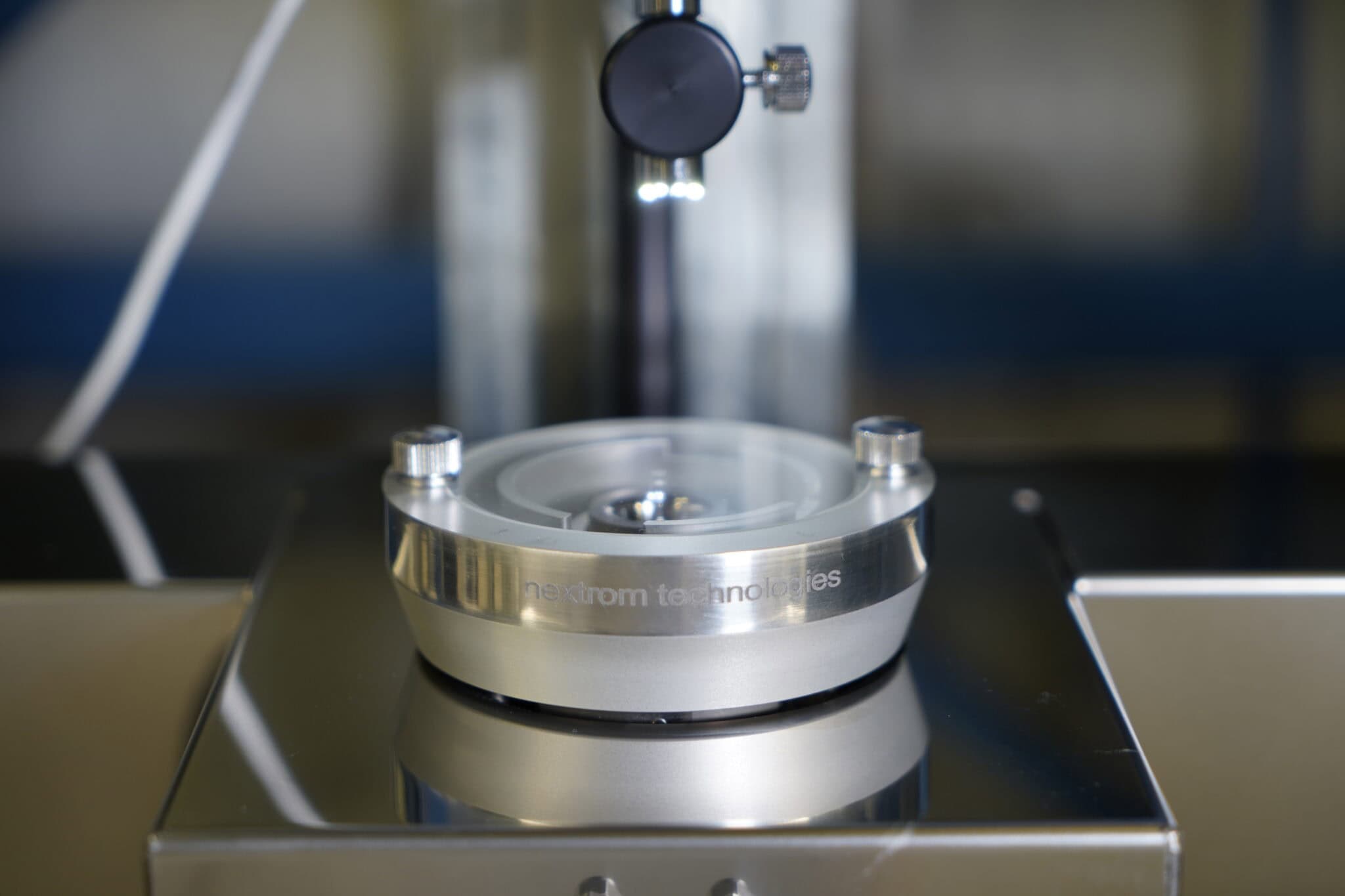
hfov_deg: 28.8
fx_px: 2615
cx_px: 672
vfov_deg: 19.5
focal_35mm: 70
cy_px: 448
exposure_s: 1/80
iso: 250
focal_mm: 70
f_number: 4
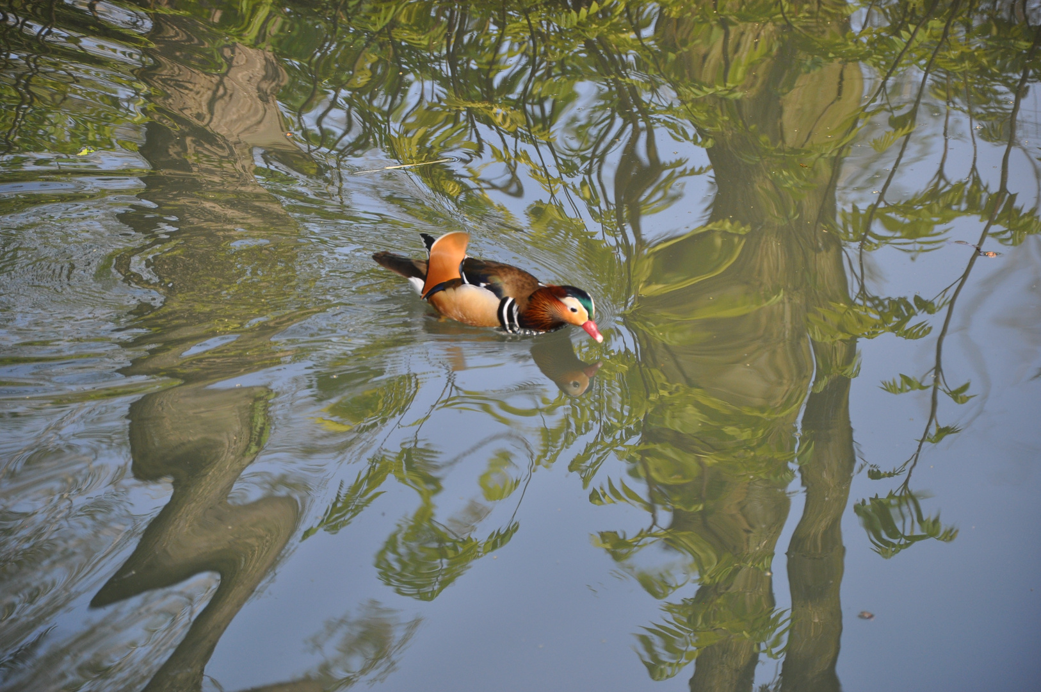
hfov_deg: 13.1
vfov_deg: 8.7
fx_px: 4549
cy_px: 346
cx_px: 520
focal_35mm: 158
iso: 400
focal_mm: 105
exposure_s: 1/400
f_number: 5.6
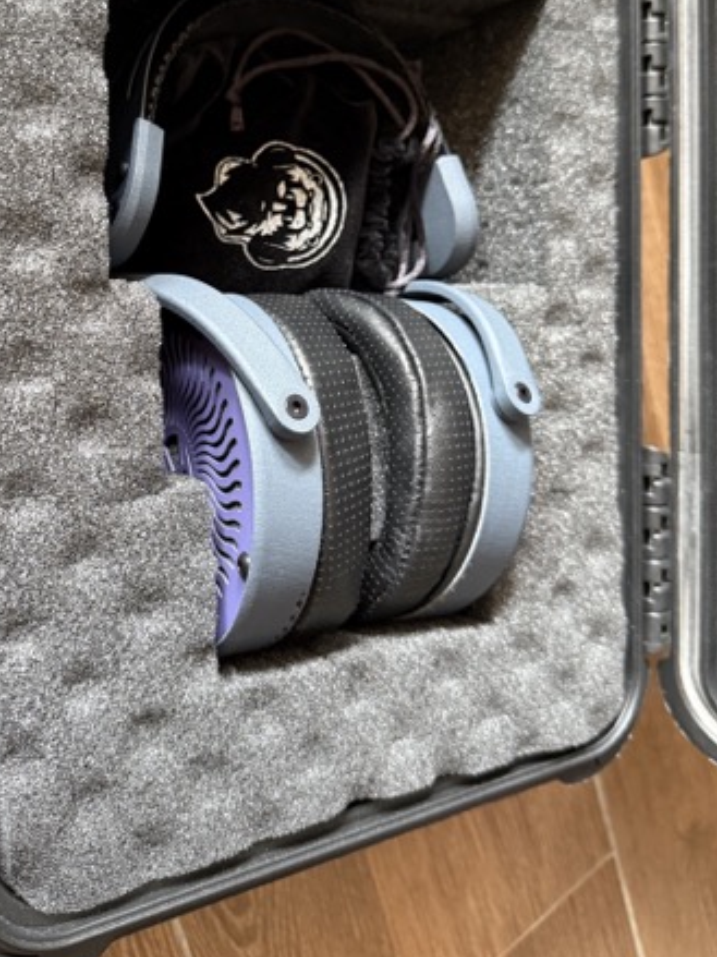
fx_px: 967
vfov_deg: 51.7
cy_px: 323
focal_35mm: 35
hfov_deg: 40.4
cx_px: 272
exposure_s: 1/60
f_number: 1.78
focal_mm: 6.76
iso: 800
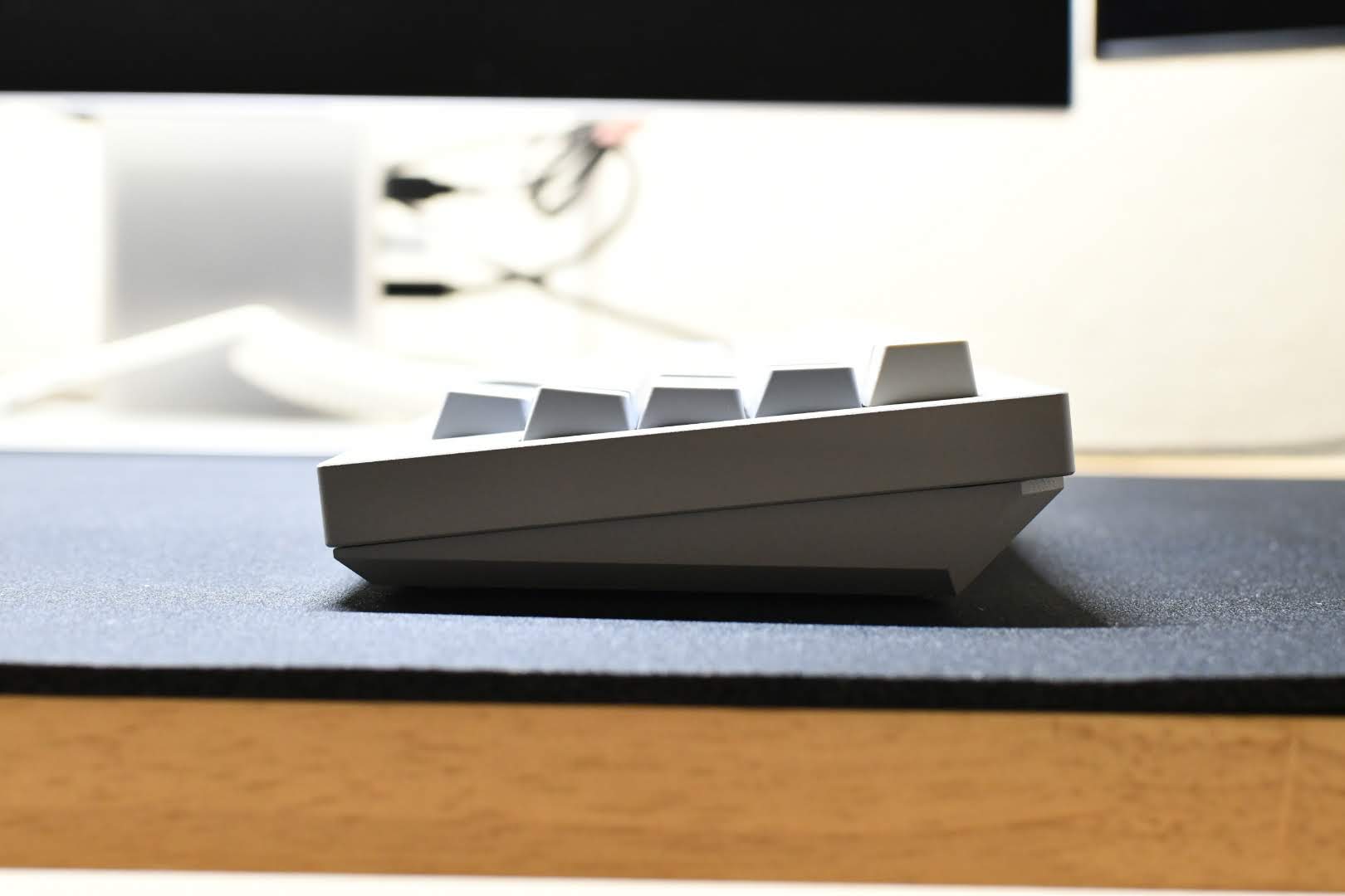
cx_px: 672
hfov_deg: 38.2
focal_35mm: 52
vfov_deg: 26.0
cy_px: 448
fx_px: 1943
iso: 2500
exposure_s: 1/40
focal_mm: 35
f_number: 5
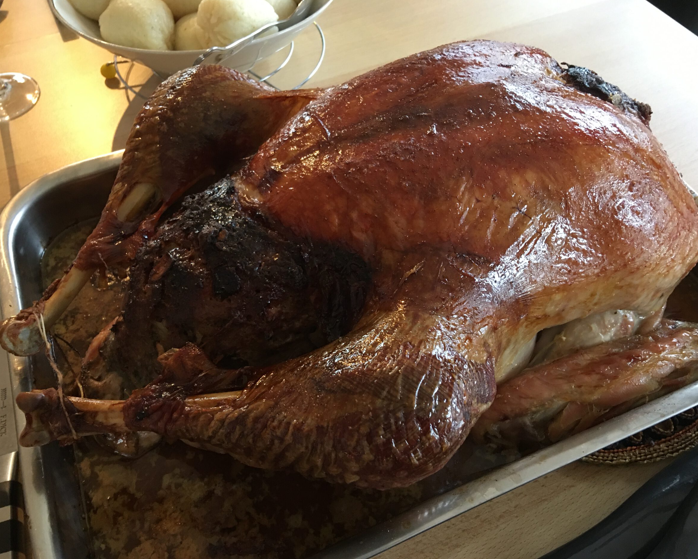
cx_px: 347
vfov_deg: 47.1
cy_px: 280
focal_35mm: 31
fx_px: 640
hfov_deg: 57.2
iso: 100
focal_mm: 4.15
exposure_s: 1/10
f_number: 2.2
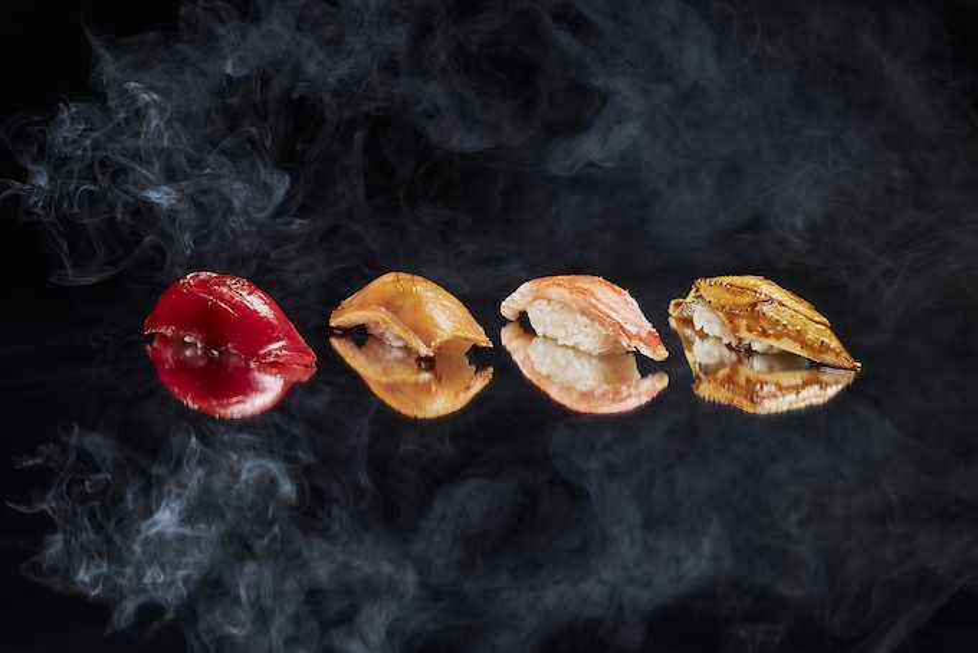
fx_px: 1359
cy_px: 326
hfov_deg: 39.6
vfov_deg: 27.0
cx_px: 489
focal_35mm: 50
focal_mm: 50
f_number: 11
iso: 200
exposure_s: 1/125
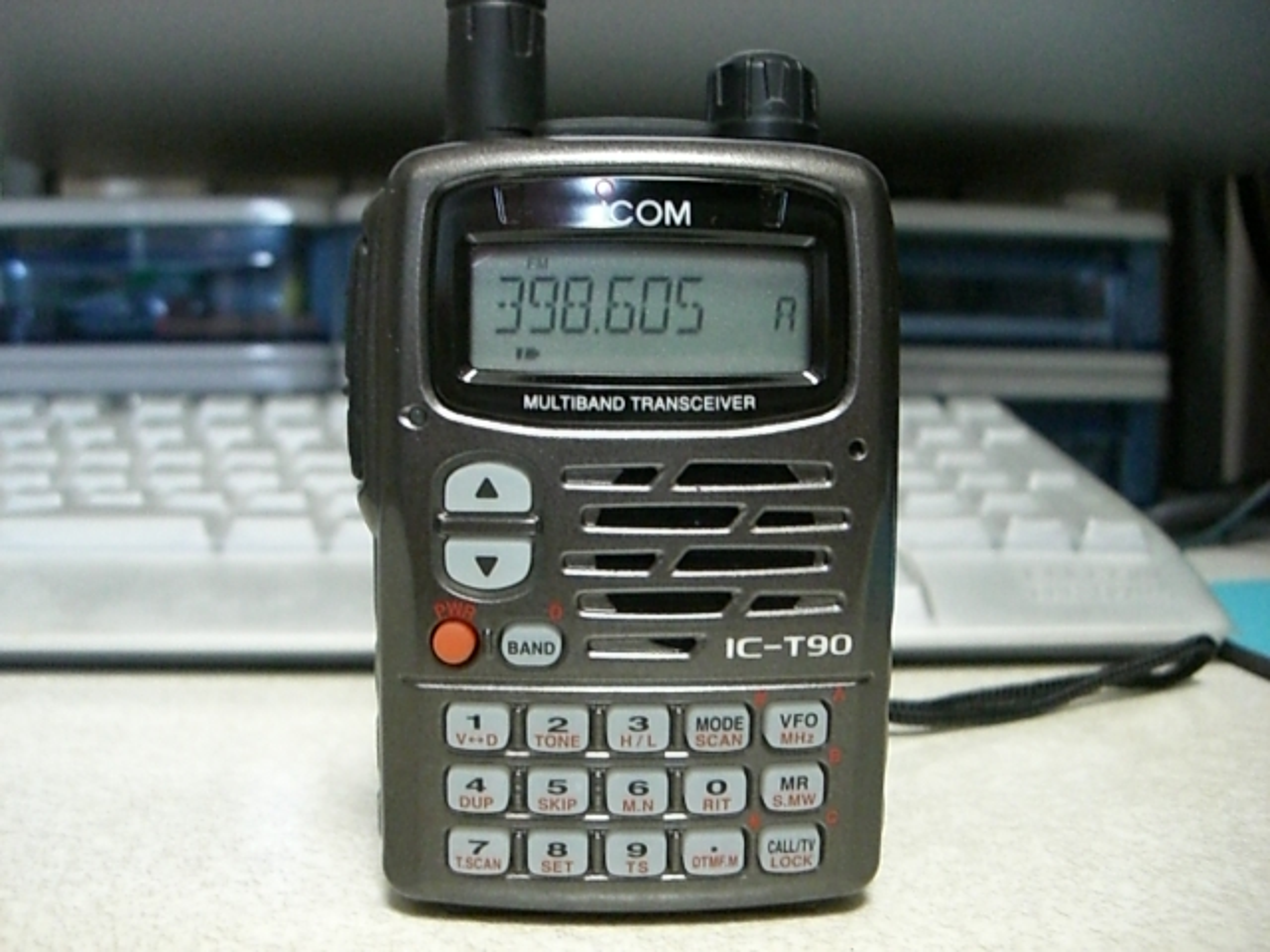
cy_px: 476
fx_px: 1394
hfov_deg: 49.0
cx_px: 635
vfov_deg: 37.7
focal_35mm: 38
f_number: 2.7
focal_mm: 6.2
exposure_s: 1/30
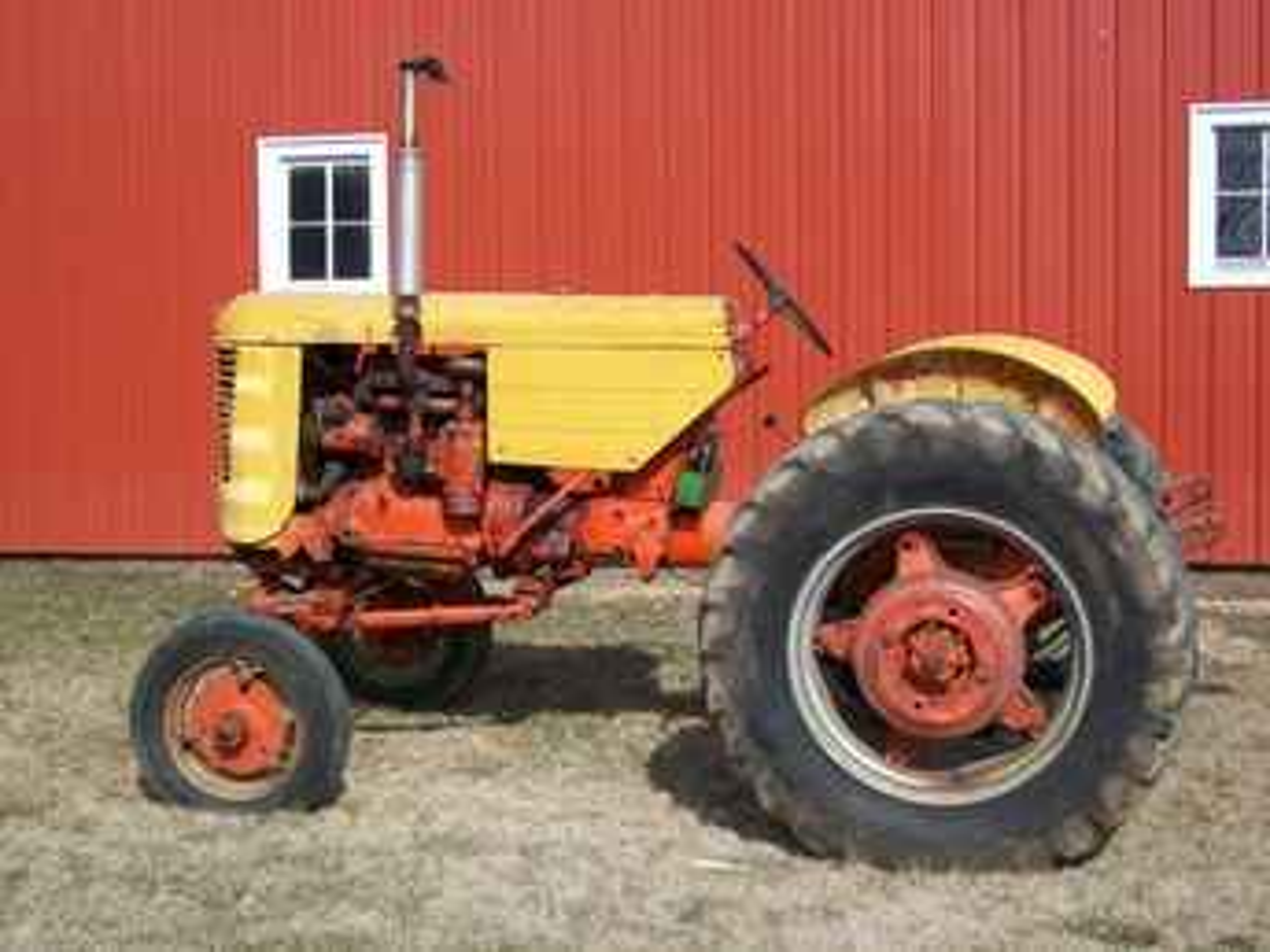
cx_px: 635
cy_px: 476
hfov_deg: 31.2
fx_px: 2275
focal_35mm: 62
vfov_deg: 23.7
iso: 64
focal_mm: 11
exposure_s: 1/500
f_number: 4.1
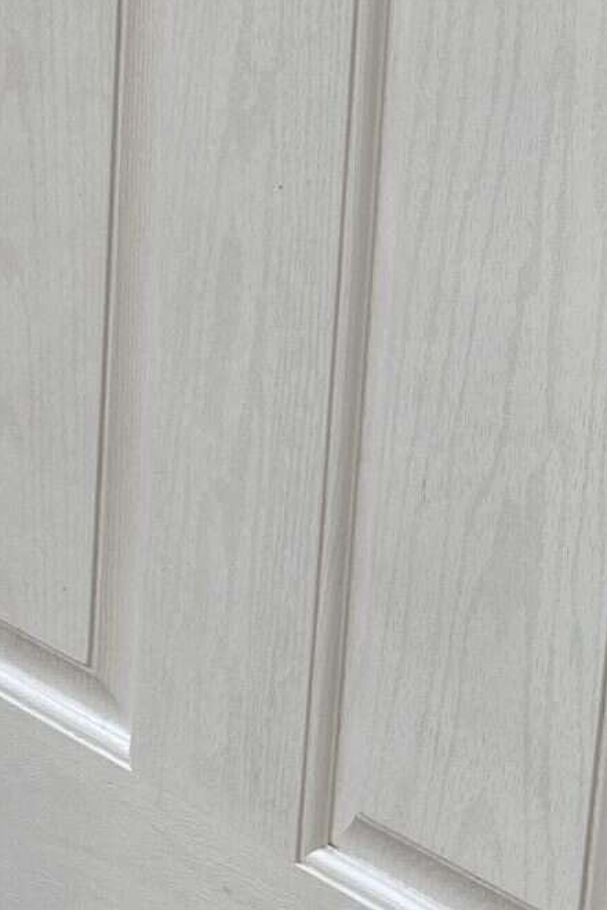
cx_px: 902
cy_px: 469
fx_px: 2653
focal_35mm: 105
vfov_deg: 19.4
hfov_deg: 12.4
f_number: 1.8
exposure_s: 1/213
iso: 32
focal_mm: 4.25
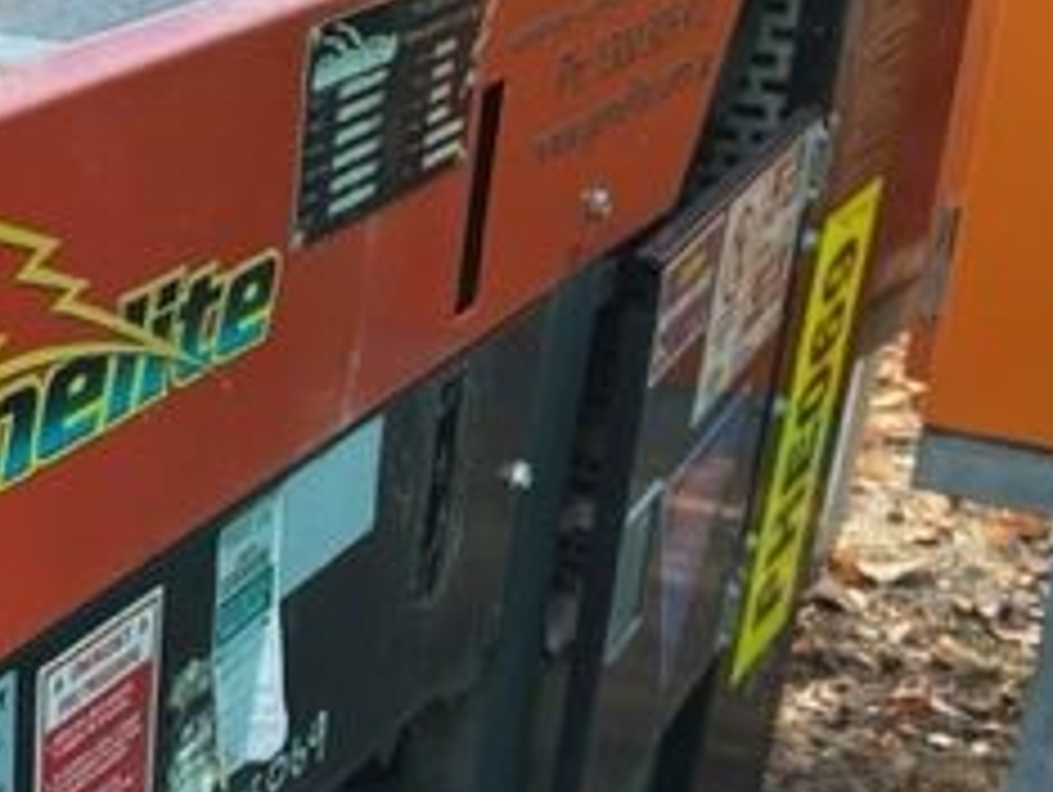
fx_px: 2162
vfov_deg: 20.5
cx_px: -216
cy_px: 639
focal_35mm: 71
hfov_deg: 24.7
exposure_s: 1/122
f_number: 1.6
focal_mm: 5.1
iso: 40
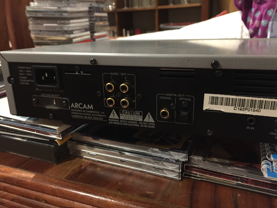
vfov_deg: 48.2
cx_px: 138
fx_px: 232
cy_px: 104
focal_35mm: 29
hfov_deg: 61.7
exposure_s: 1/17
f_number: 2.2
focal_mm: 4.15
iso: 500
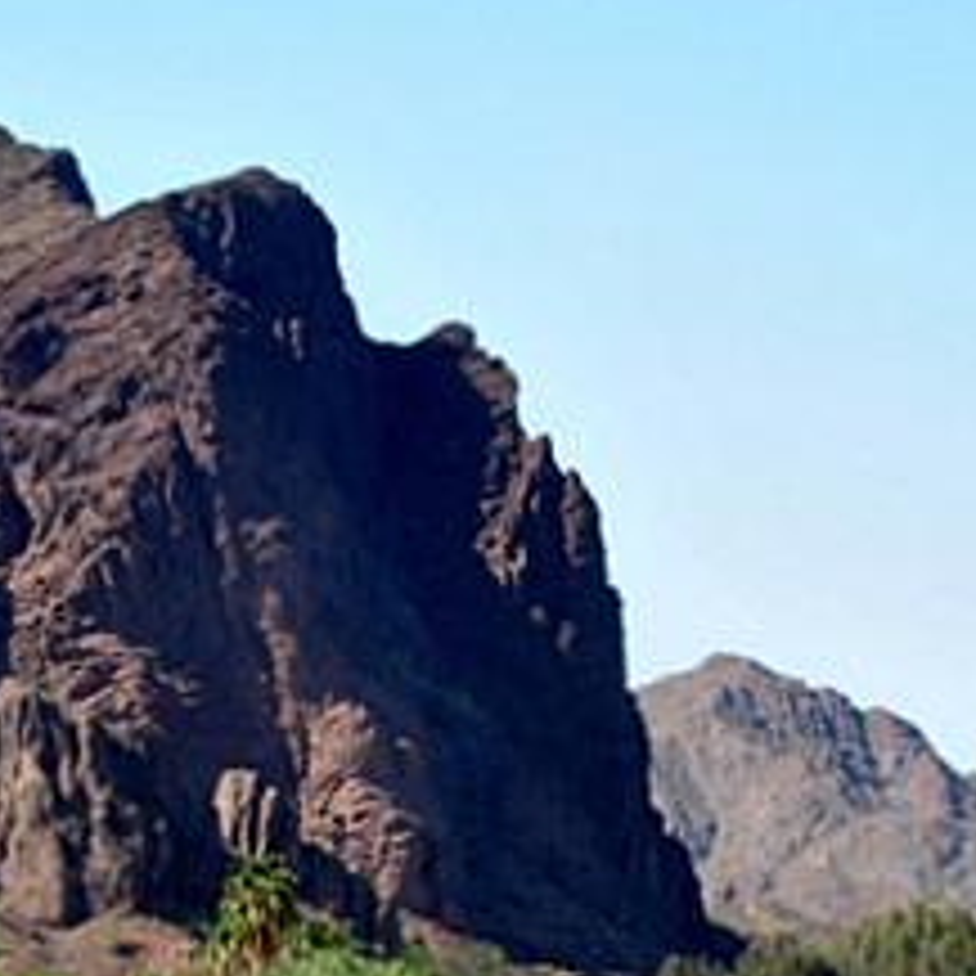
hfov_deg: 6.8
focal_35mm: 256
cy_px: 803
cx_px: 333
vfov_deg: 6.8
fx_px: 8176
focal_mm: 65
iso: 125
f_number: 5.6
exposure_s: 1/500
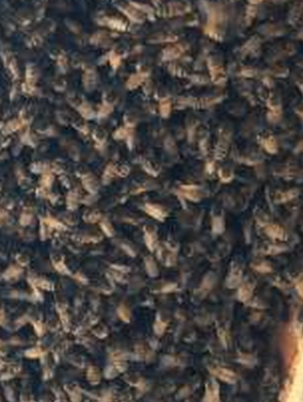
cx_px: -78
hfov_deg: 9.9
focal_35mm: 147
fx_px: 1712
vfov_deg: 13.3
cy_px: 66
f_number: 2.2
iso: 40
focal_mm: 4.15
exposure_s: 1/120
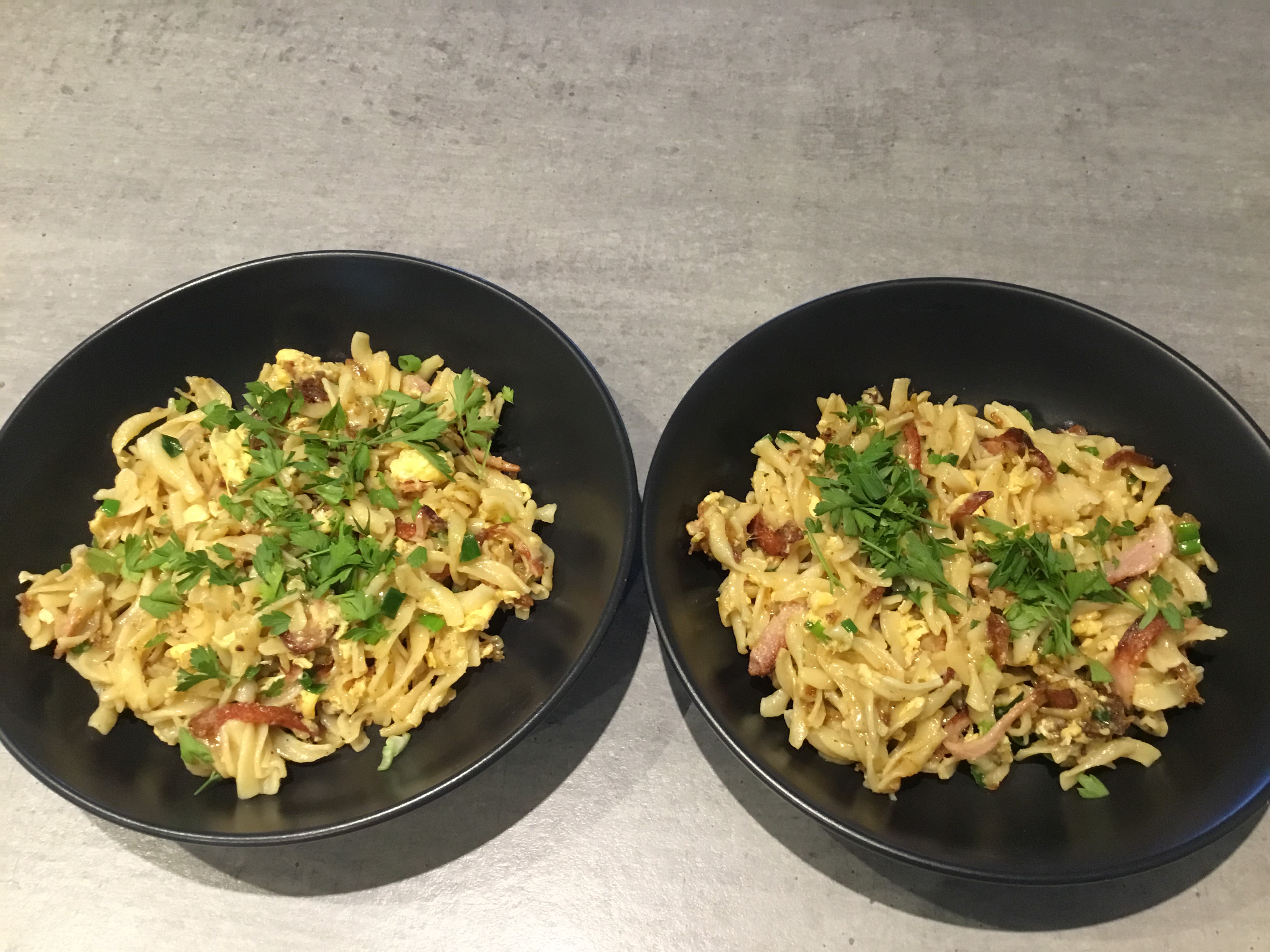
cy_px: 476
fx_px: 1137
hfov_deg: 58.4
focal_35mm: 31
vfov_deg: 45.4
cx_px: 635
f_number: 2.4
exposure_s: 1/33
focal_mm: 3.3
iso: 200
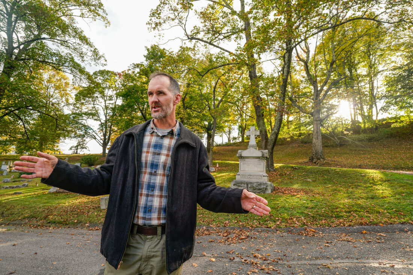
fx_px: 201
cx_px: 206
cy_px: 138
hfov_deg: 91.6
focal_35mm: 18
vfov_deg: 68.9
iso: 400
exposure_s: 1/200
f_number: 5.6
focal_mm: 17.5
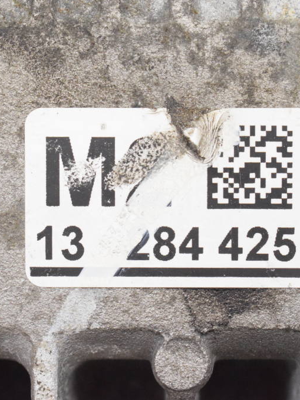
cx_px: 173
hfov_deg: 12.4
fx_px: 1383
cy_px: 199
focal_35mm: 120
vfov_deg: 16.4
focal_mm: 55
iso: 6400
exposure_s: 1/500
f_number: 11
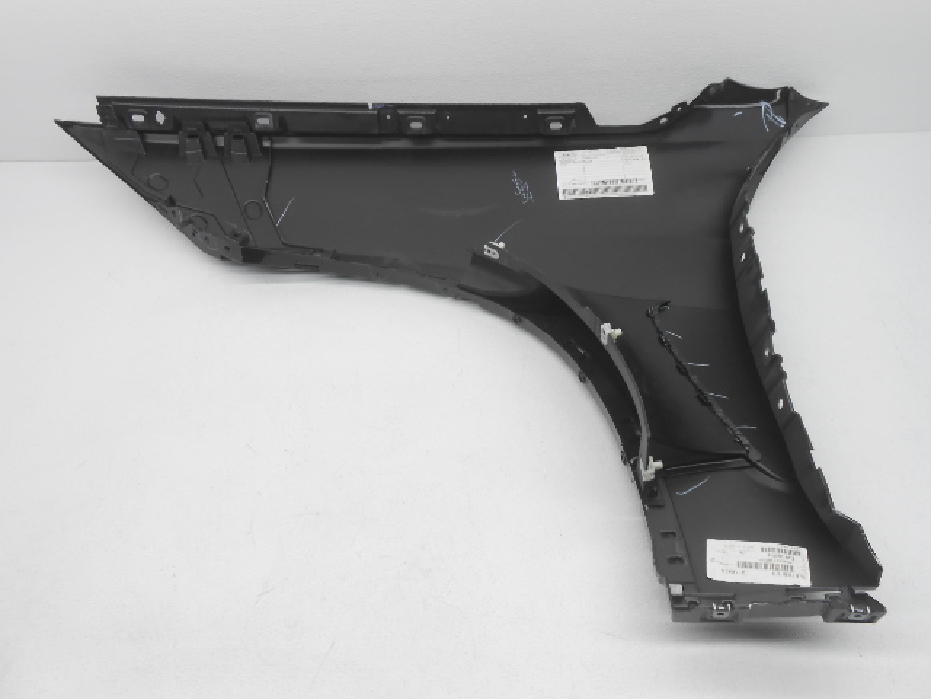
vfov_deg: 53.1
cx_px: 466
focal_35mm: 26
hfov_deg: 67.3
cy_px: 350
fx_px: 699
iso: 80
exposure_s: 1/40
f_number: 3.5
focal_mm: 4.6
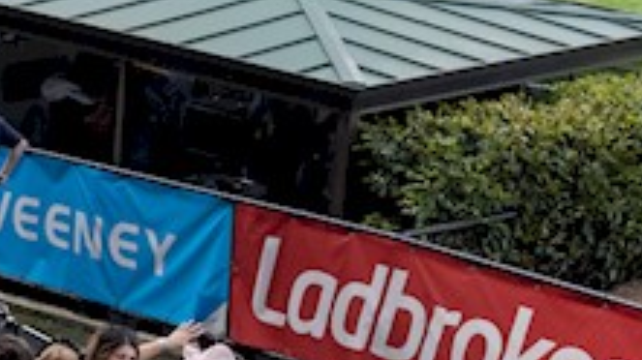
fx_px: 2807
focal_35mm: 165
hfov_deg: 12.3
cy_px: 9
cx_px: -375
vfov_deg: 7.3
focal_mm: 29
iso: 2000
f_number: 9.5
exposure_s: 1/1000
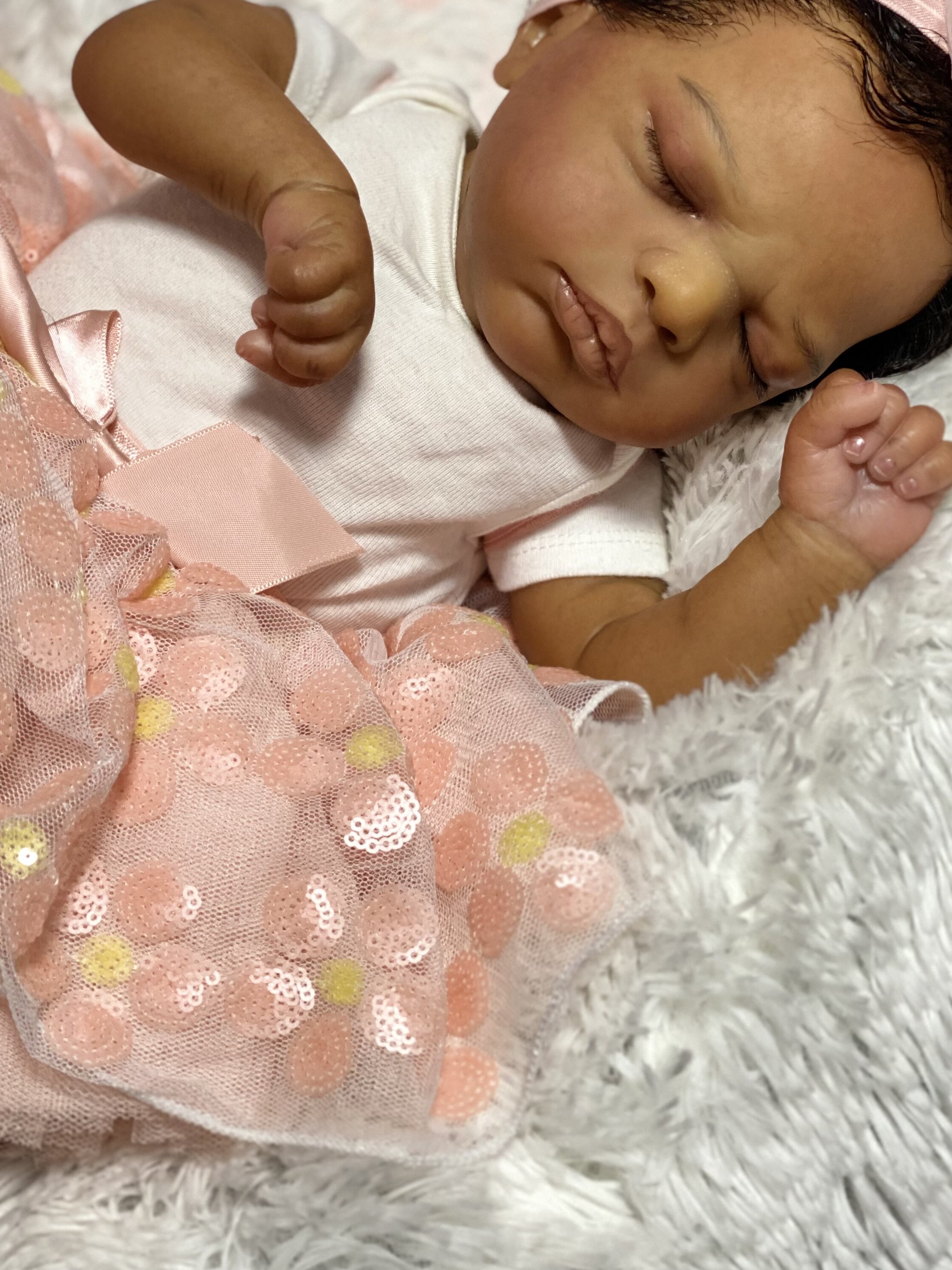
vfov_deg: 27.7
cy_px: 533
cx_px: 476
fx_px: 2567
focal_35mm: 70
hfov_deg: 21.0
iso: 200
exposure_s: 1/40
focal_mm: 6
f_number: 2
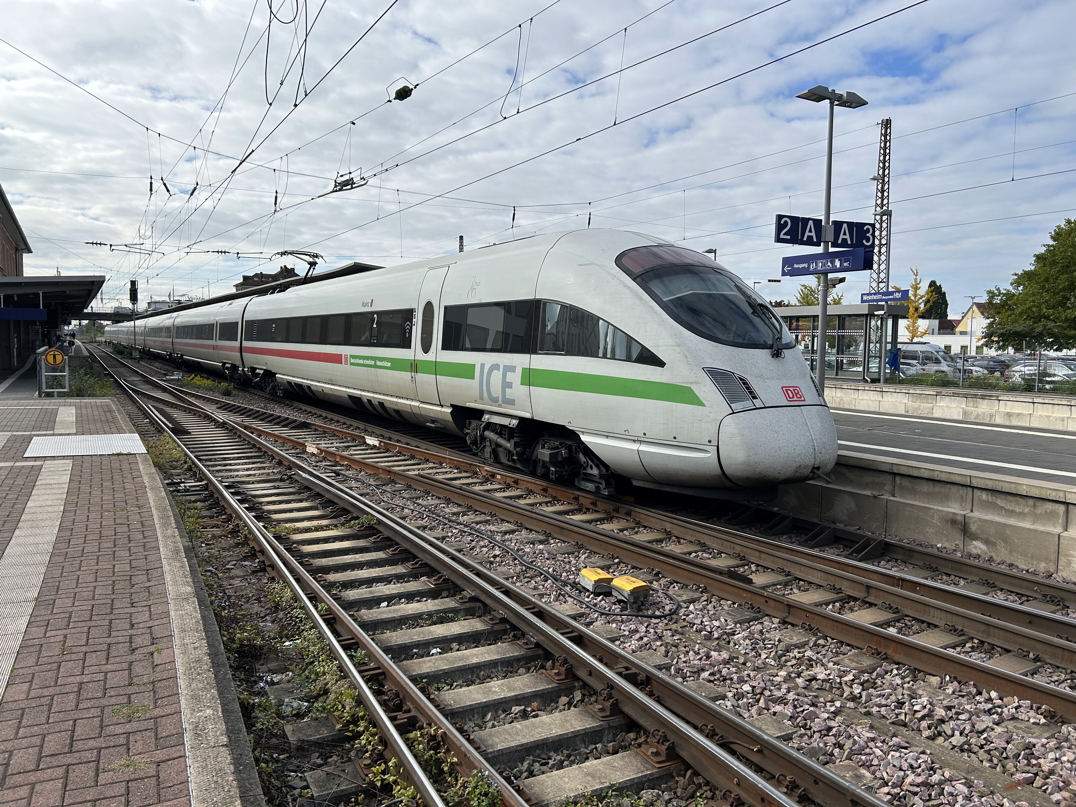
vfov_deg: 53.1
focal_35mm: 26
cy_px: 404
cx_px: 538
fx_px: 808
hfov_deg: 67.3
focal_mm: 5.7
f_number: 1.5
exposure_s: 1/4831
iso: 50
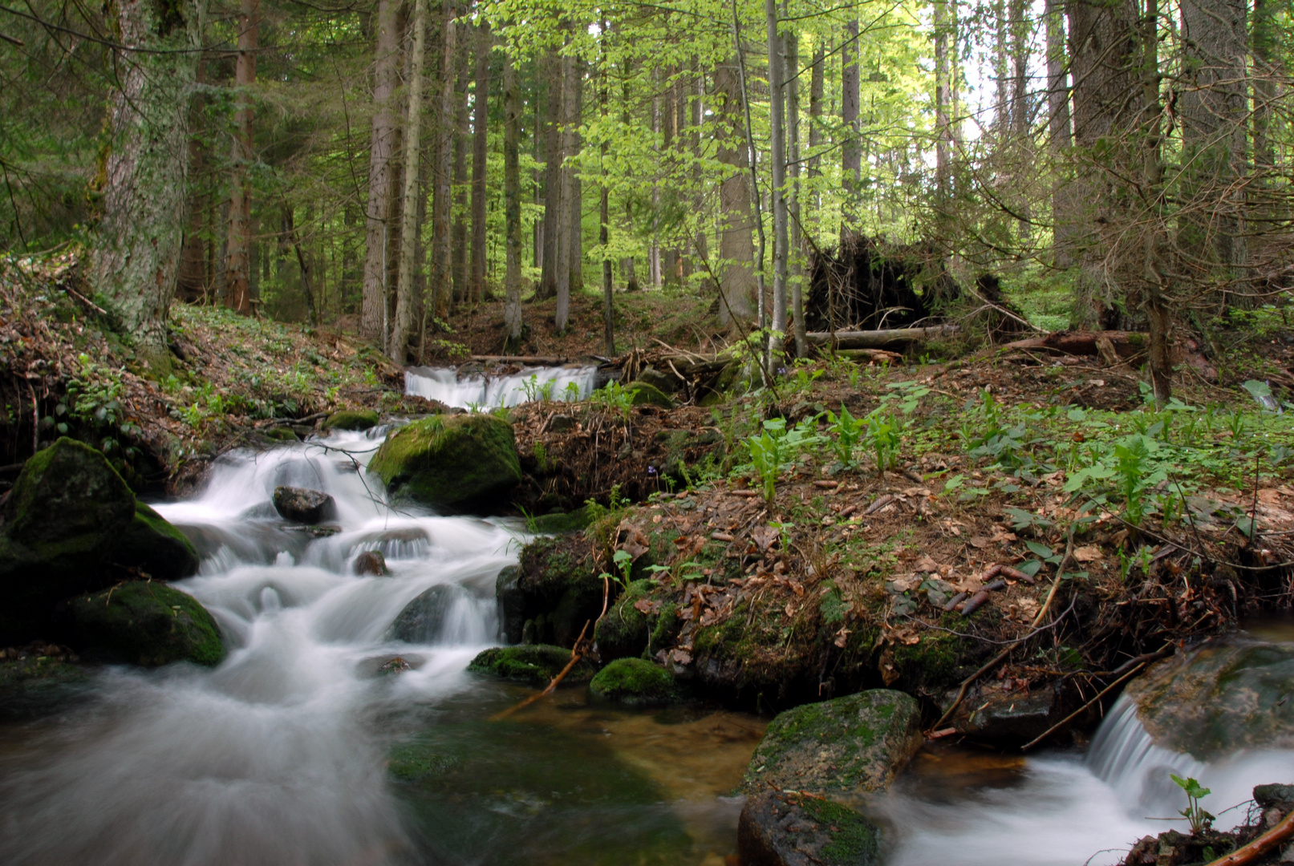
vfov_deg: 48.1
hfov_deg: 67.3
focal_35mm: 27
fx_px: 972
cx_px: 647
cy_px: 433
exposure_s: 1
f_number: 18
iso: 100
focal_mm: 18
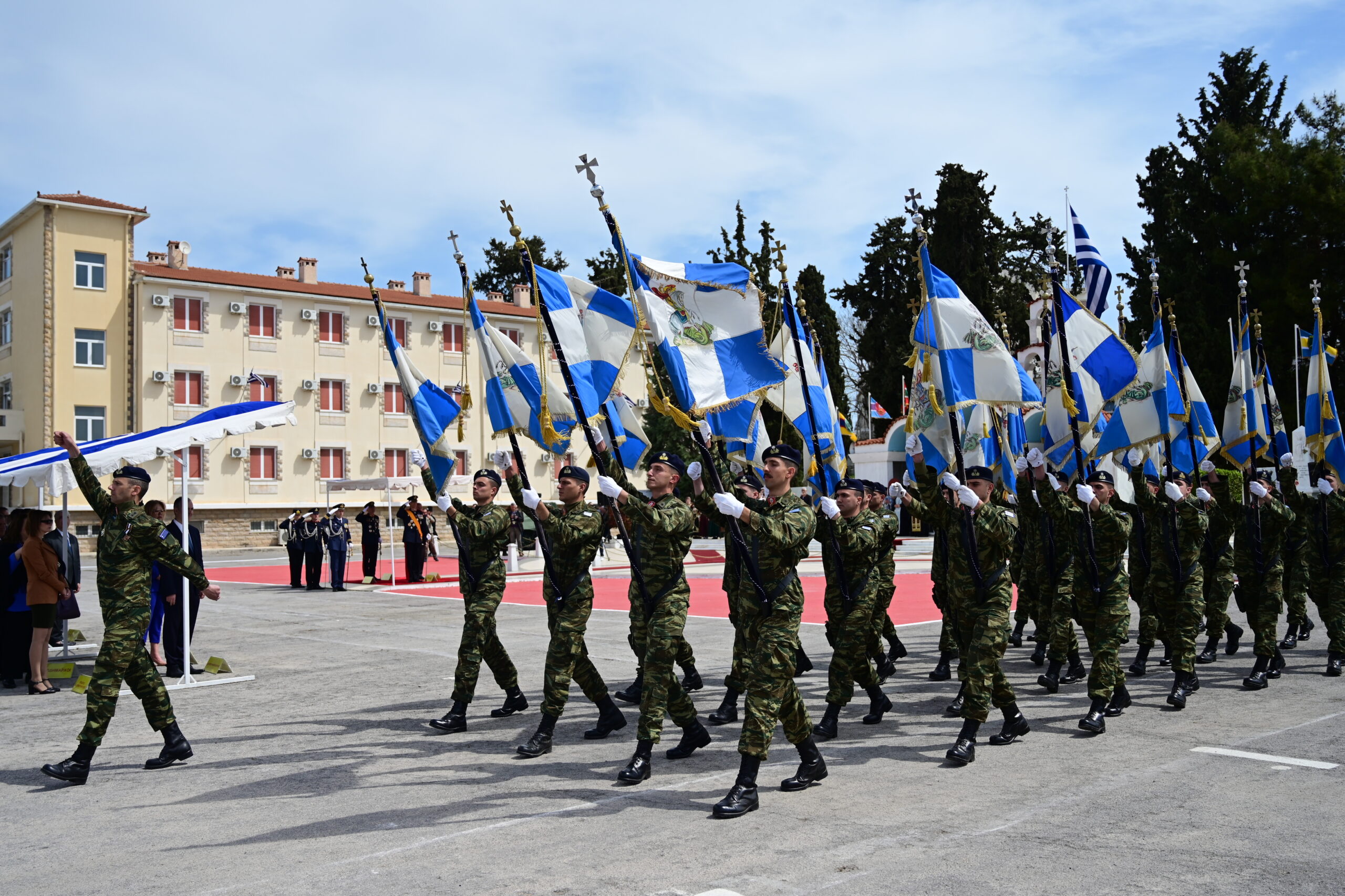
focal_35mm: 32
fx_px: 1176
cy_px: 448
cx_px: 672
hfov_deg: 59.5
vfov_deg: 41.7
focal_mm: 31.5
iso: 200
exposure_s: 1/2500
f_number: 4
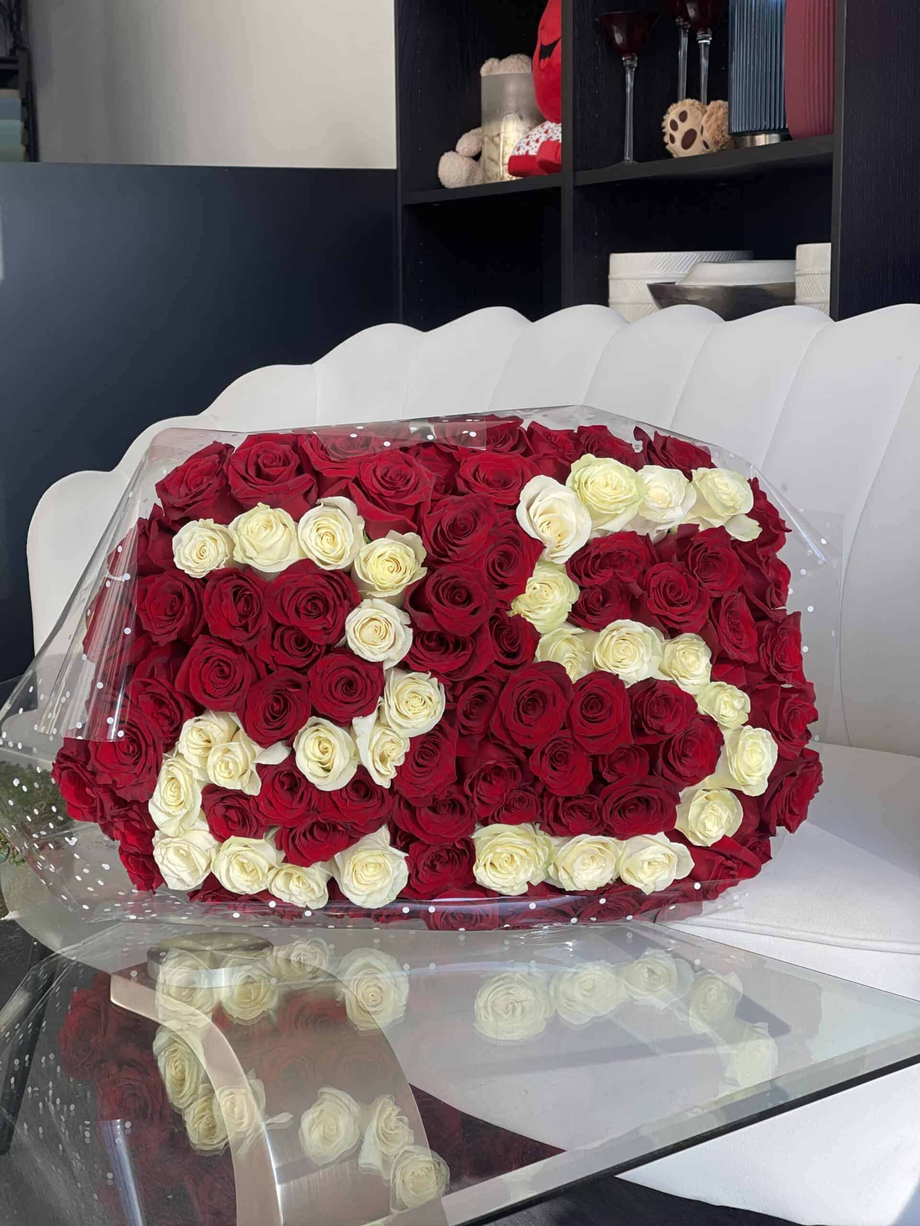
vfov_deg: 30.3
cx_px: 460
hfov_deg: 22.9
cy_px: 613
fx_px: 2268
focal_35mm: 64
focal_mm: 7.5
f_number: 2.2
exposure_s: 1/121
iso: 32
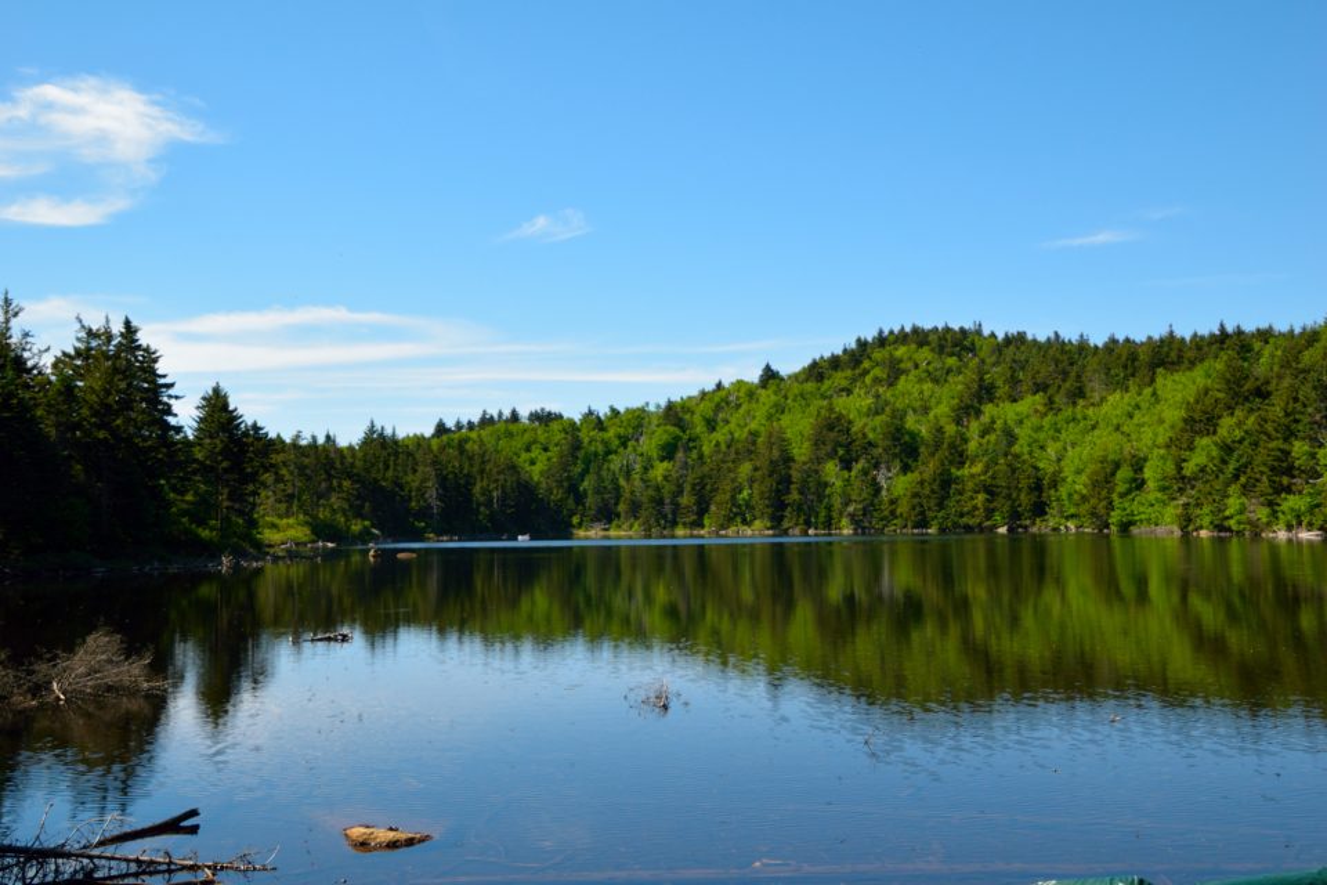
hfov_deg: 49.6
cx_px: 664
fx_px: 1437
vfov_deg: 34.2
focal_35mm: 39
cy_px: 442
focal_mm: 26
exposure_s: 1/500
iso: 400
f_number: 11
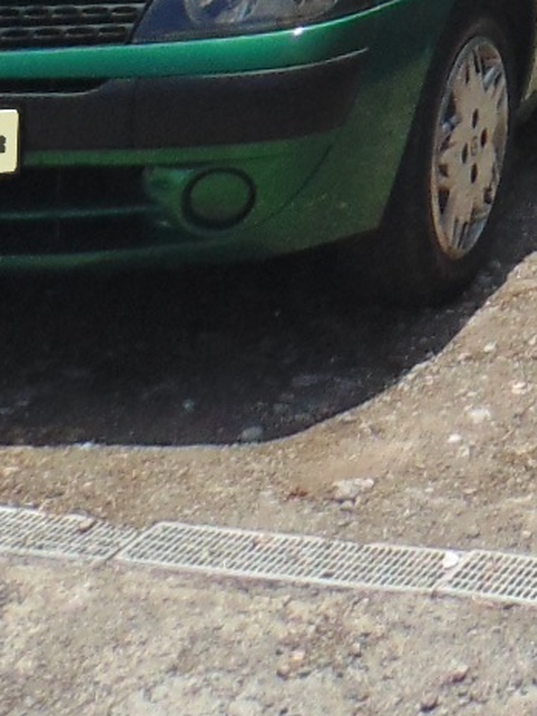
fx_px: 2544
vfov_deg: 12.4
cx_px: 1224
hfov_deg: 10.6
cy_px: -1042
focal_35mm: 123
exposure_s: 1/125
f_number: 9.7
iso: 80
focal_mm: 4
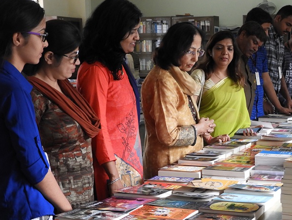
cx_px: 214
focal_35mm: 70
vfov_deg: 21.0
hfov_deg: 27.4
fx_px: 591
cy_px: 133
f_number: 4
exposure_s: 1/30
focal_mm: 8.1
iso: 400
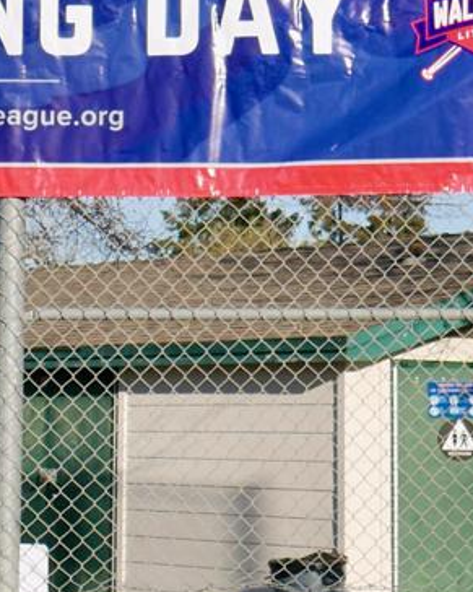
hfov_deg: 19.4
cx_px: 20
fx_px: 1348
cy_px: 92
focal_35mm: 77
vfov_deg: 24.2
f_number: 4.5
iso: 200
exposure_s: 1/1600
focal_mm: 14
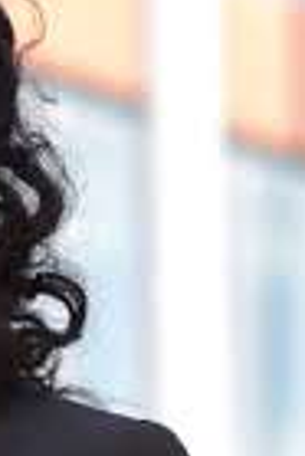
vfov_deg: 4.5
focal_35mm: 459
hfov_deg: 3.0
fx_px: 5818
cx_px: -318
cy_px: 203
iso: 200
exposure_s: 1/640
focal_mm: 50
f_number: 2.8
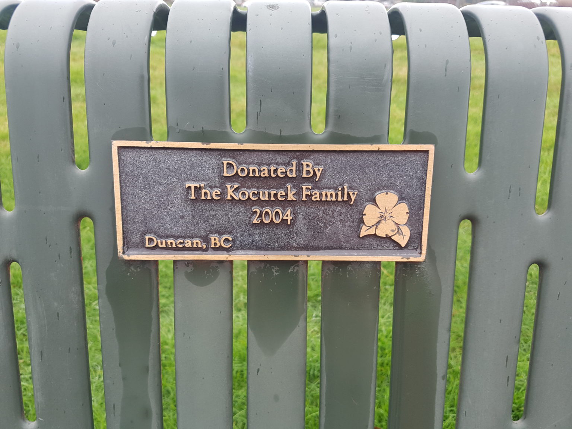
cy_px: 214
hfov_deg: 67.3
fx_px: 430
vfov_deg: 53.1
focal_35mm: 26
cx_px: 286
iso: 64
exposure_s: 1/50
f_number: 1.7
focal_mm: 4.2
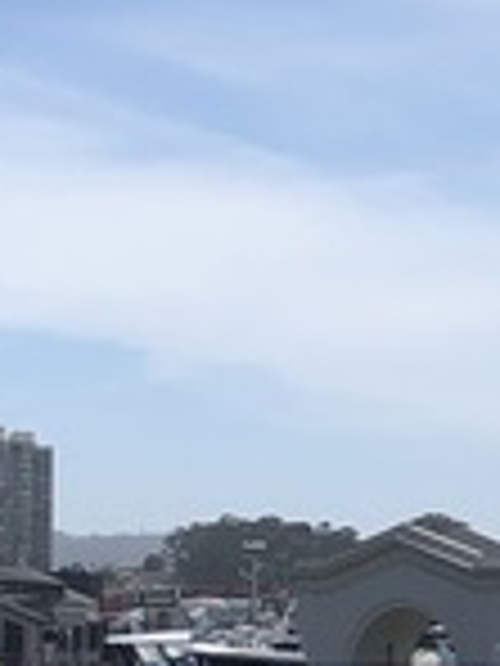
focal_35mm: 194
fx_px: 3736
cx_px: 869
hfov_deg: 7.5
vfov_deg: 10.1
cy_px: 644
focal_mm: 4
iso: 25
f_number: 1.8
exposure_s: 1/4000
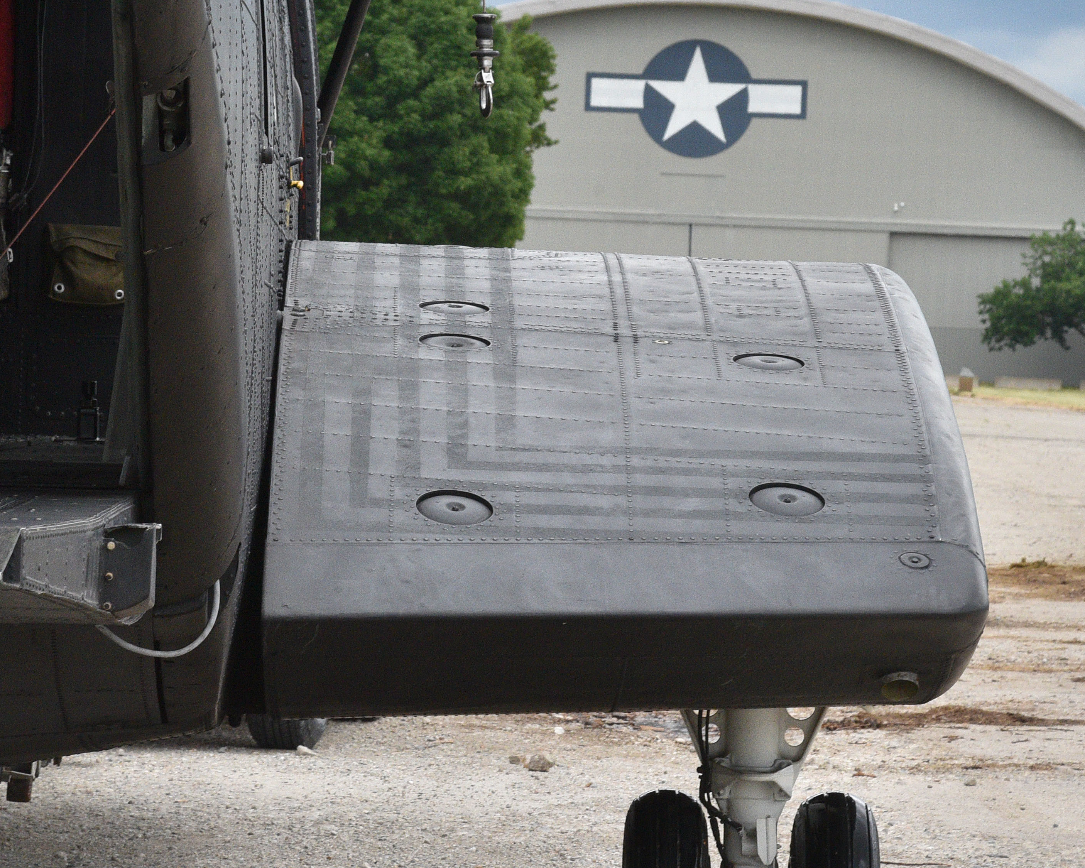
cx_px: 518
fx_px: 7739
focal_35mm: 241
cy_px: 244
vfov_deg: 6.4
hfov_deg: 8.0
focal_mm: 120
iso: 1600
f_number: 16
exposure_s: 1/1000
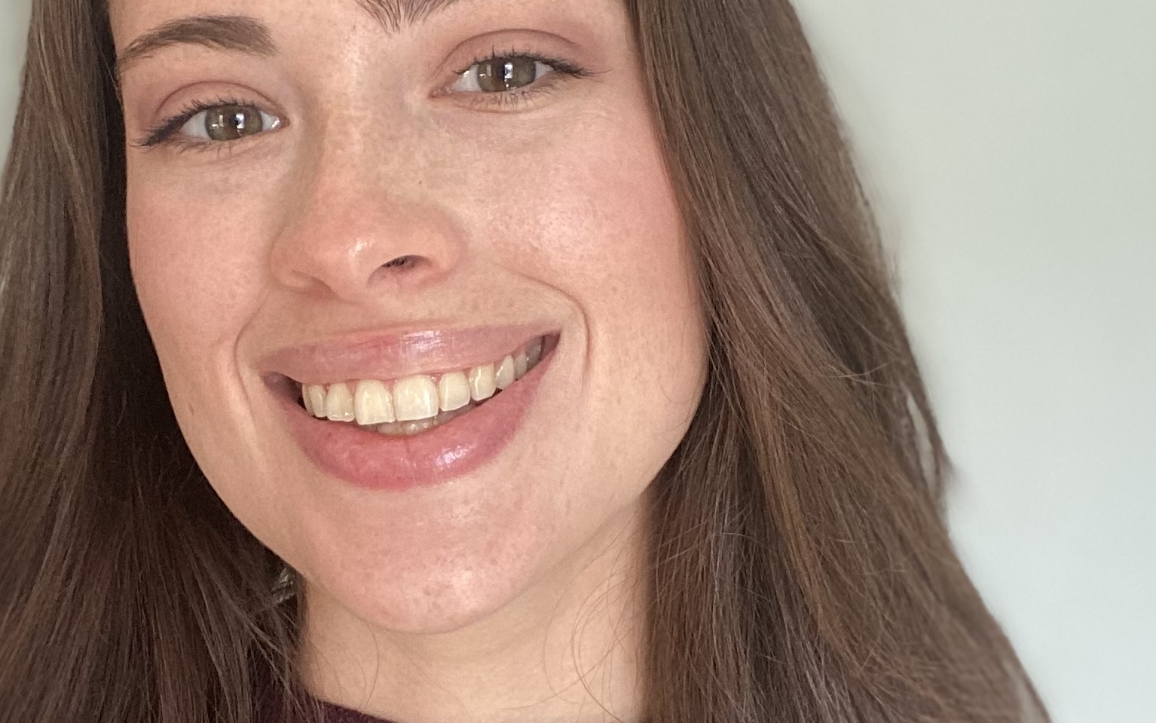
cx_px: 408
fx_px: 2016
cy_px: 464
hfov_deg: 31.8
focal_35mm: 64
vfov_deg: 20.3
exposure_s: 1/60
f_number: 2.2
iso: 100
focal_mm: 2.71
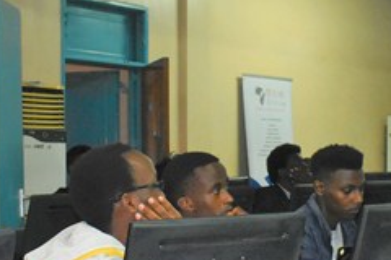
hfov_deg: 22.9
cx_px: 292
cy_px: 189
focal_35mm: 88
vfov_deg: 15.5
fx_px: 956
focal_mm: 22
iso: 3200
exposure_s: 1/60
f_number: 8
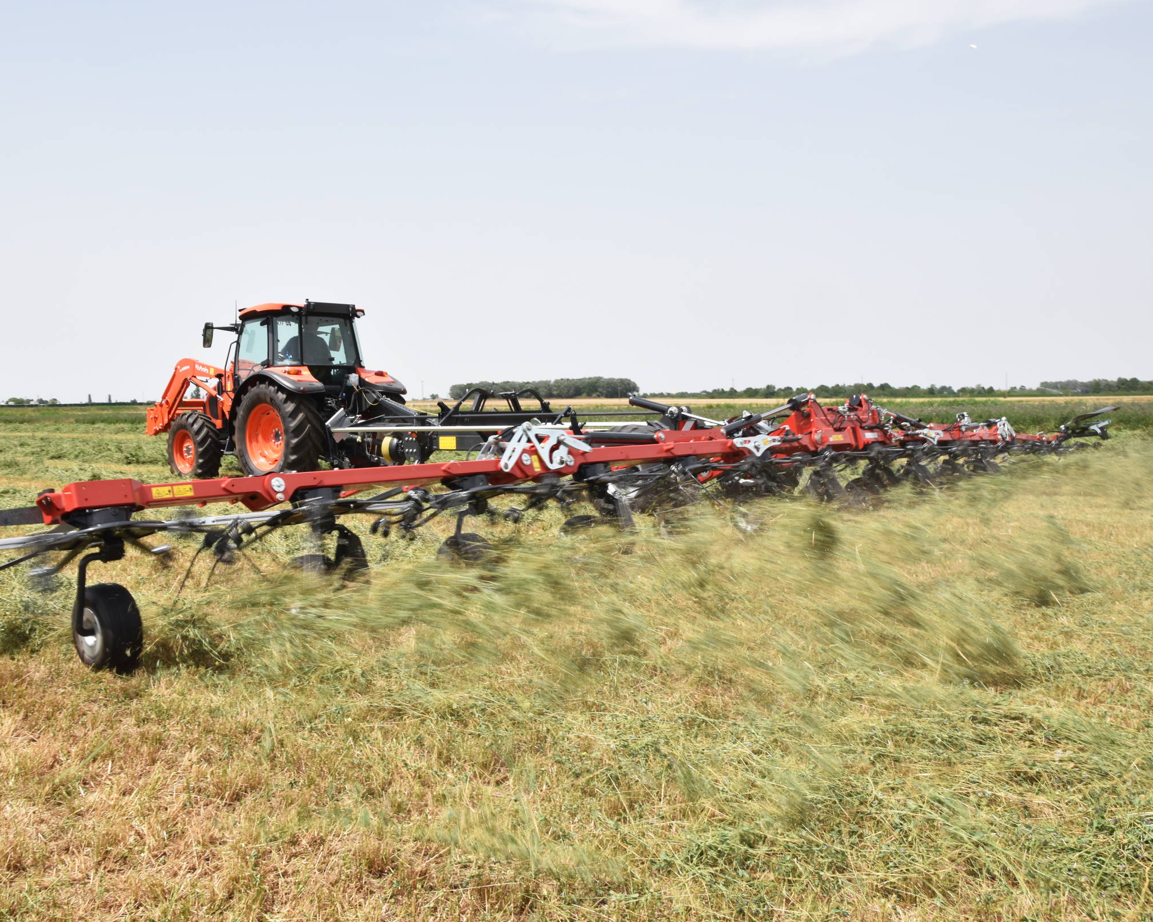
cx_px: 495
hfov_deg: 59.2
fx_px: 1009
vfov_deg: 49.1
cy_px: 465
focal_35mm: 30
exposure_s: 1/80
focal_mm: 17
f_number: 13
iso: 100
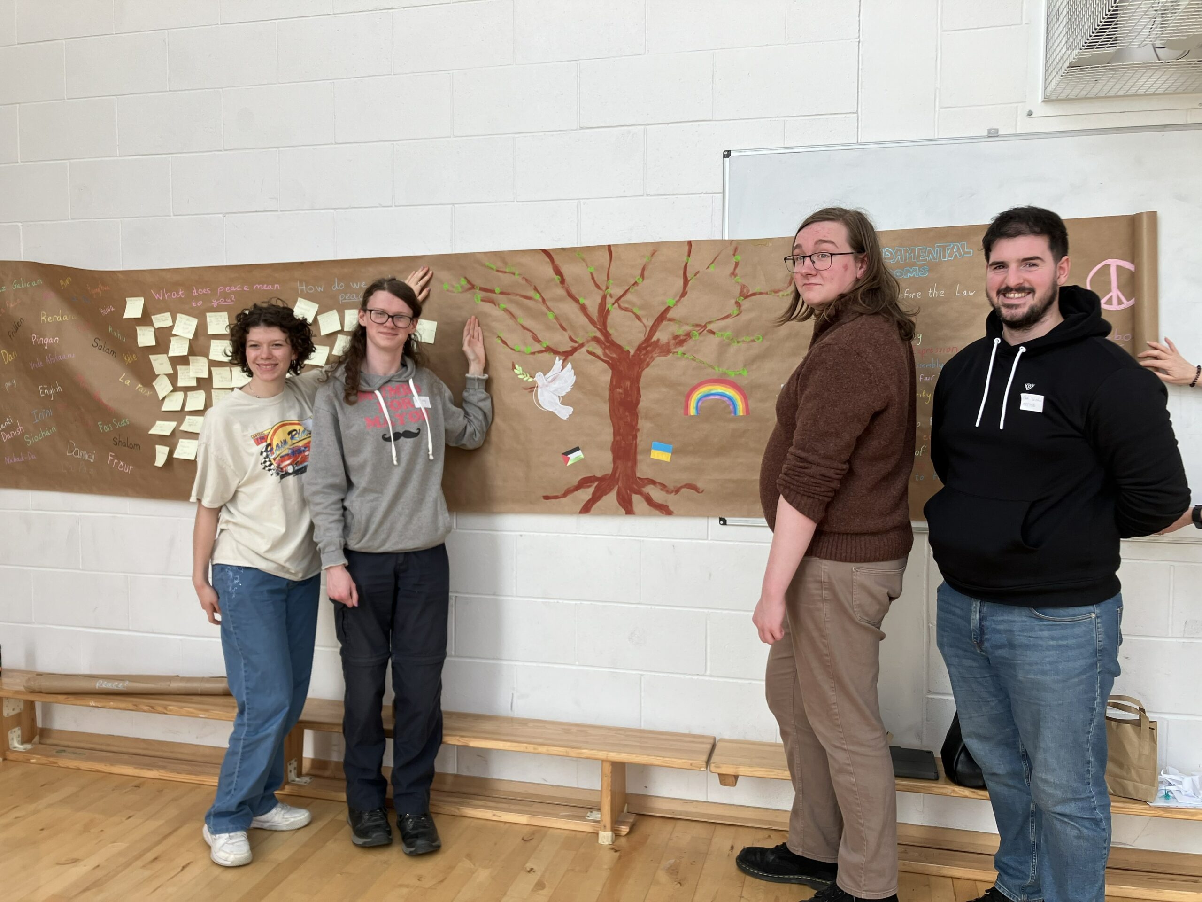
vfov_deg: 49.7
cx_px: 601
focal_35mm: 28
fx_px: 972
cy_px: 451
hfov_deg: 63.4
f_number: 1.8
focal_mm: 3.99
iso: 25
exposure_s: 1/121
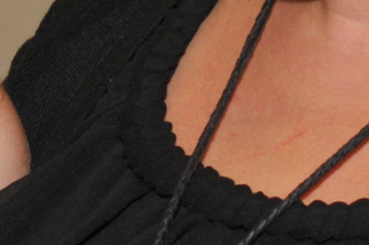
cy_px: -93
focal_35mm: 313
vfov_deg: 4.4
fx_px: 3202
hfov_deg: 6.6
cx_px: 169
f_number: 6.3
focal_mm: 32
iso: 500
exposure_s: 1/60
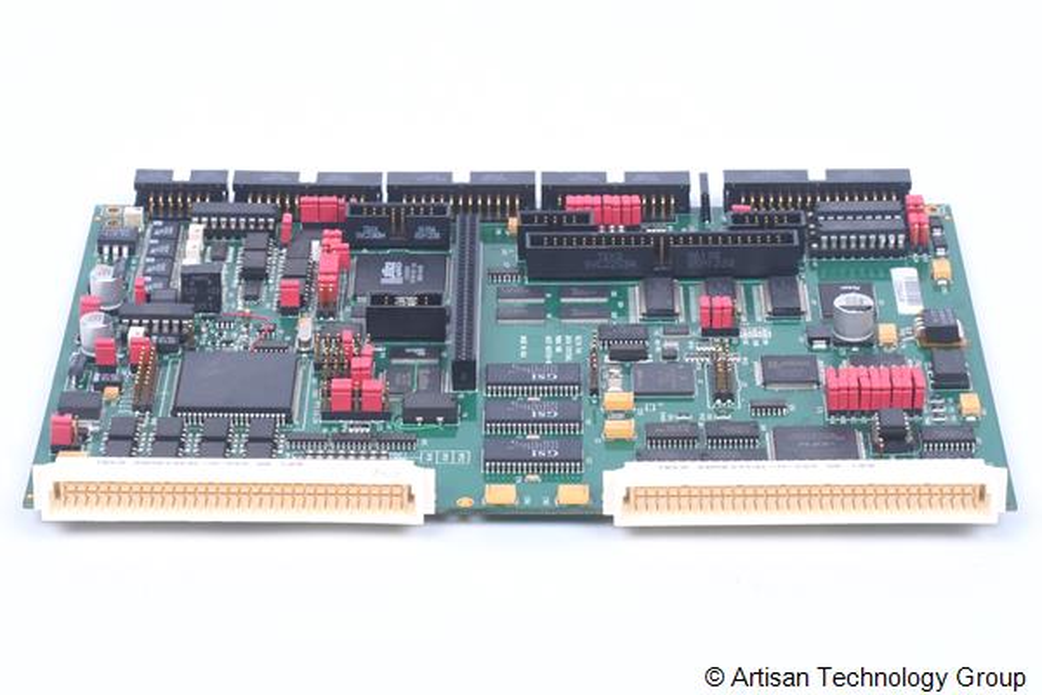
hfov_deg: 29.2
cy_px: 348
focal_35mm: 69
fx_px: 1997
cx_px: 521
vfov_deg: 19.7
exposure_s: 1/250
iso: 200
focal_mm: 46
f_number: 14
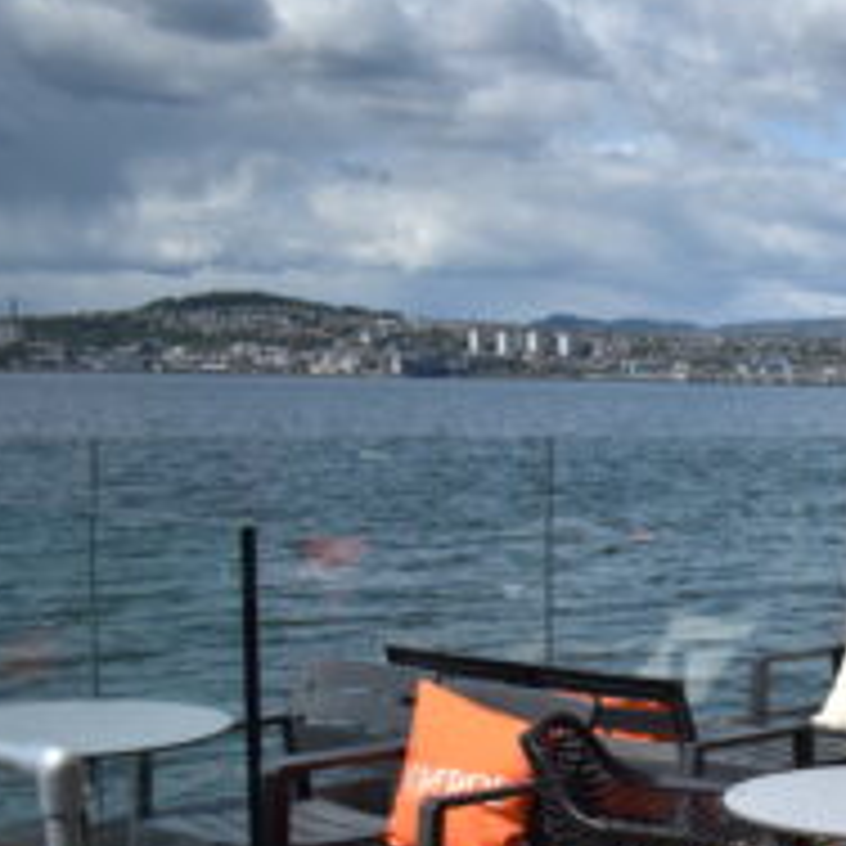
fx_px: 1880
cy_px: 670
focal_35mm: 68
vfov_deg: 25.0
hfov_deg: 22.6
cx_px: 1112
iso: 200
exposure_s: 1/4000
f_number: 3.5
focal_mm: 18
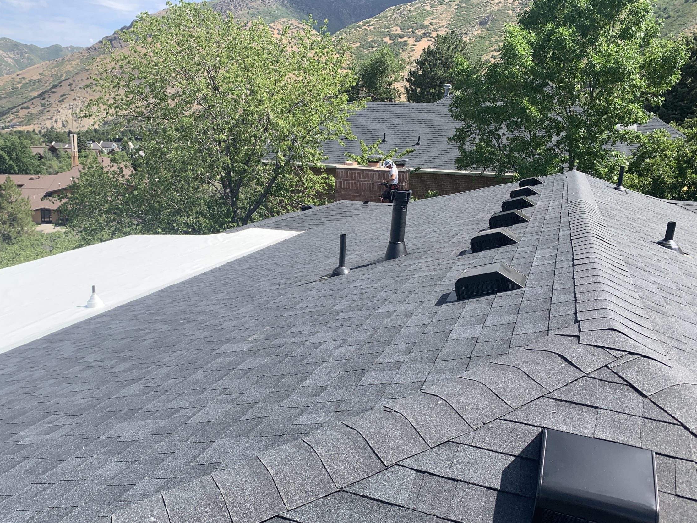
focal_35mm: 30
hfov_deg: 59.7
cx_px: 295
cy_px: 295
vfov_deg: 46.7
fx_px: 604
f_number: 1.8
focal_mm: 4.25
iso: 25
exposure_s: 1/1205
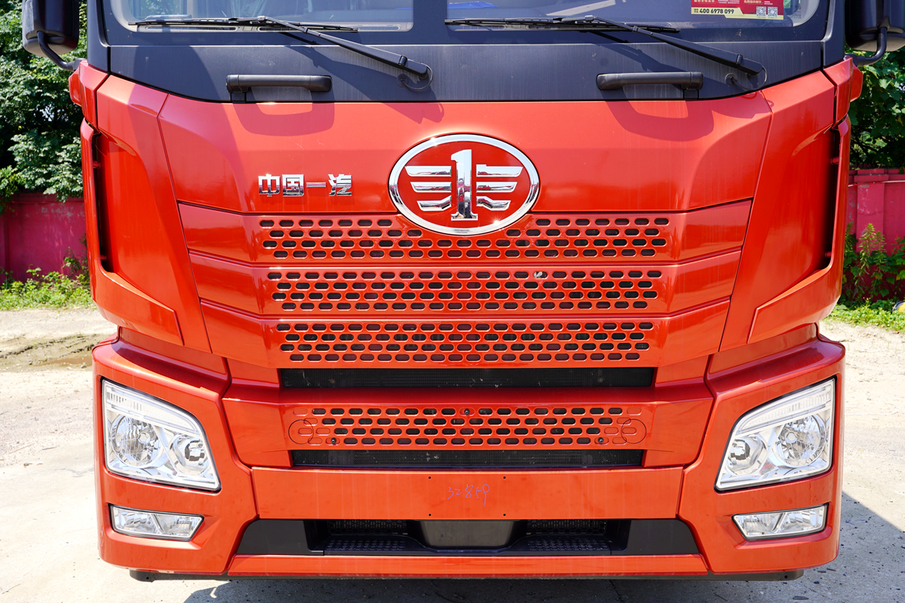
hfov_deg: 54.4
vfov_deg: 37.9
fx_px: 880
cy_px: 302
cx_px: 452
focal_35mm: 35
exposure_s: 1/125
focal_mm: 35
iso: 100
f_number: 9
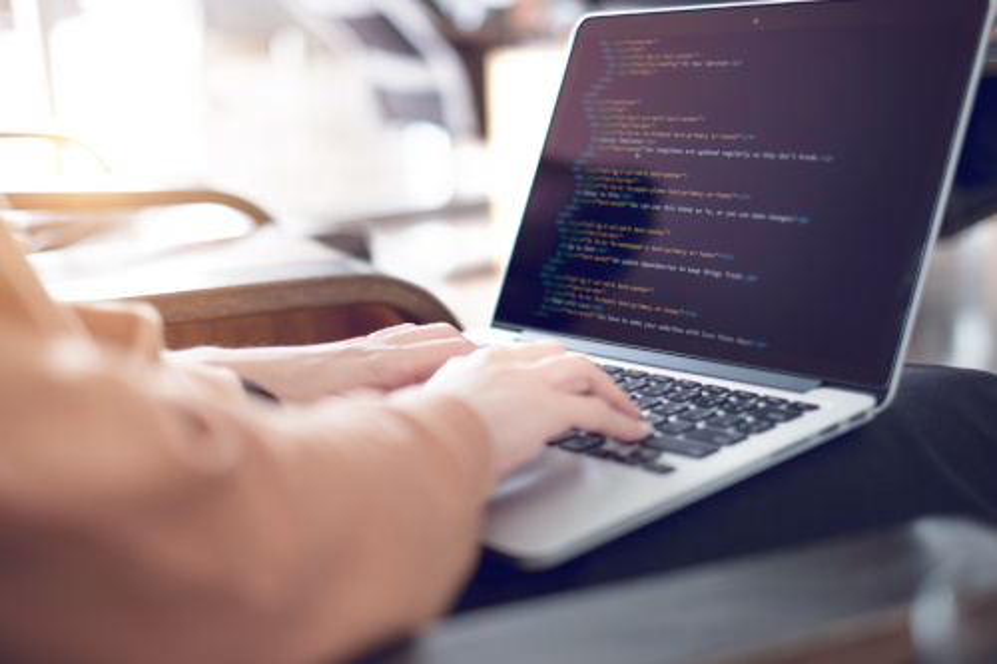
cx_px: 498
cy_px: 332
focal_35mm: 53
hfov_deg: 37.5
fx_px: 1467
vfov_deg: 25.5
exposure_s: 1/170
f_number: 1.4
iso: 250
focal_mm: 35
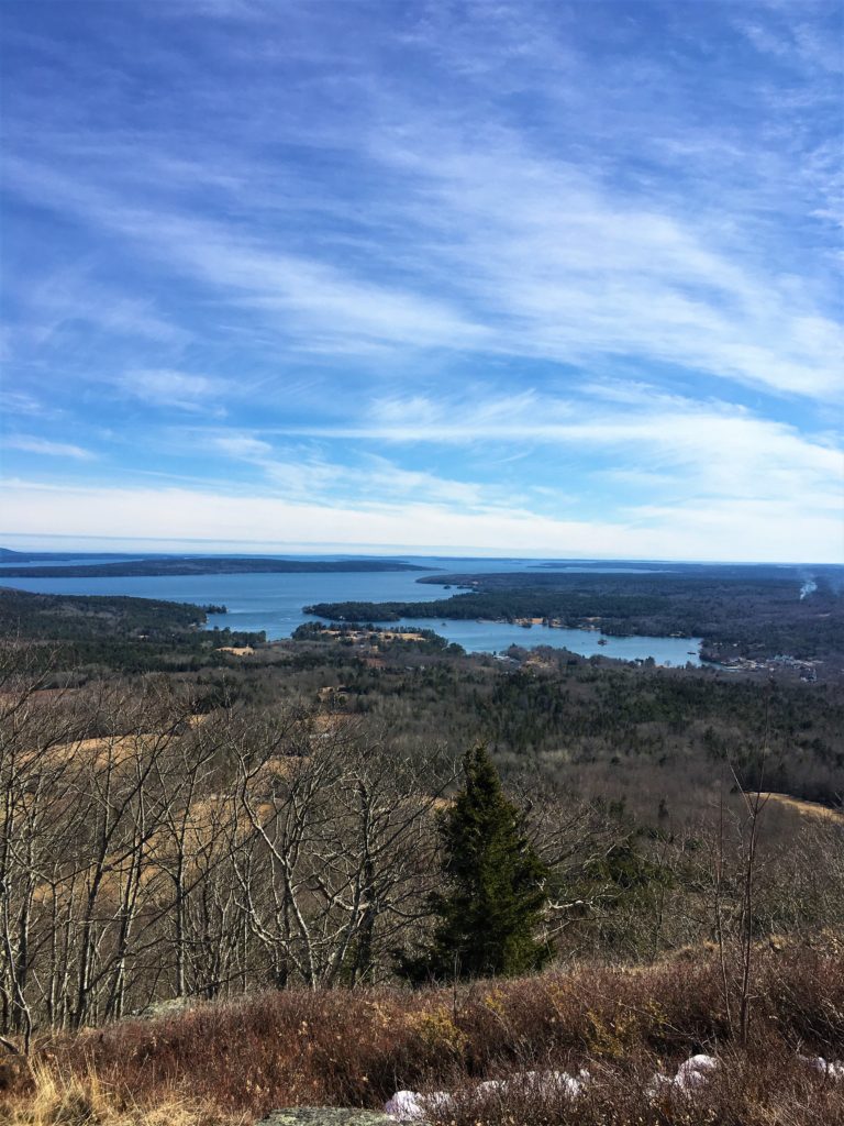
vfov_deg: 61.7
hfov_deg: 48.2
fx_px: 943
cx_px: 422
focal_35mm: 29
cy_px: 563
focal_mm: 4.15
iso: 25
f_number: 2.2
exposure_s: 1/1923
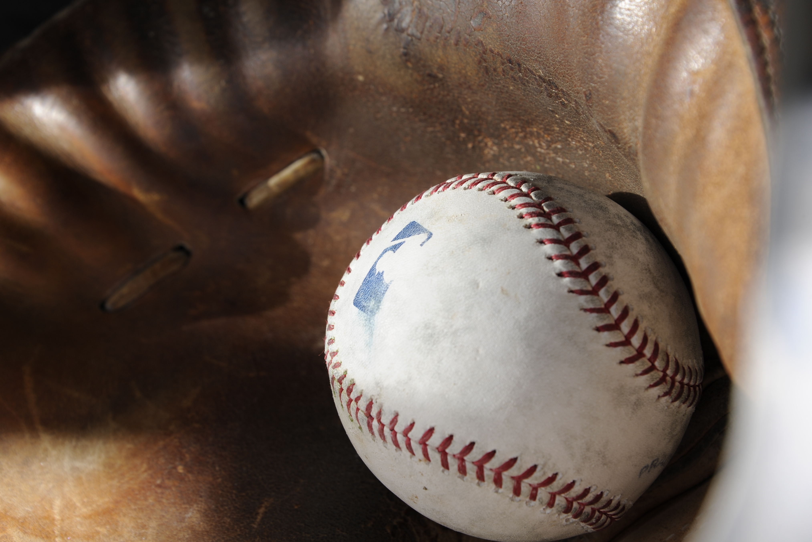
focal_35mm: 150
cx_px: 406
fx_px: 3383
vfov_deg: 9.1
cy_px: 271
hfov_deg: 13.7
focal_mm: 150
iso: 200
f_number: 9
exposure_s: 1/200
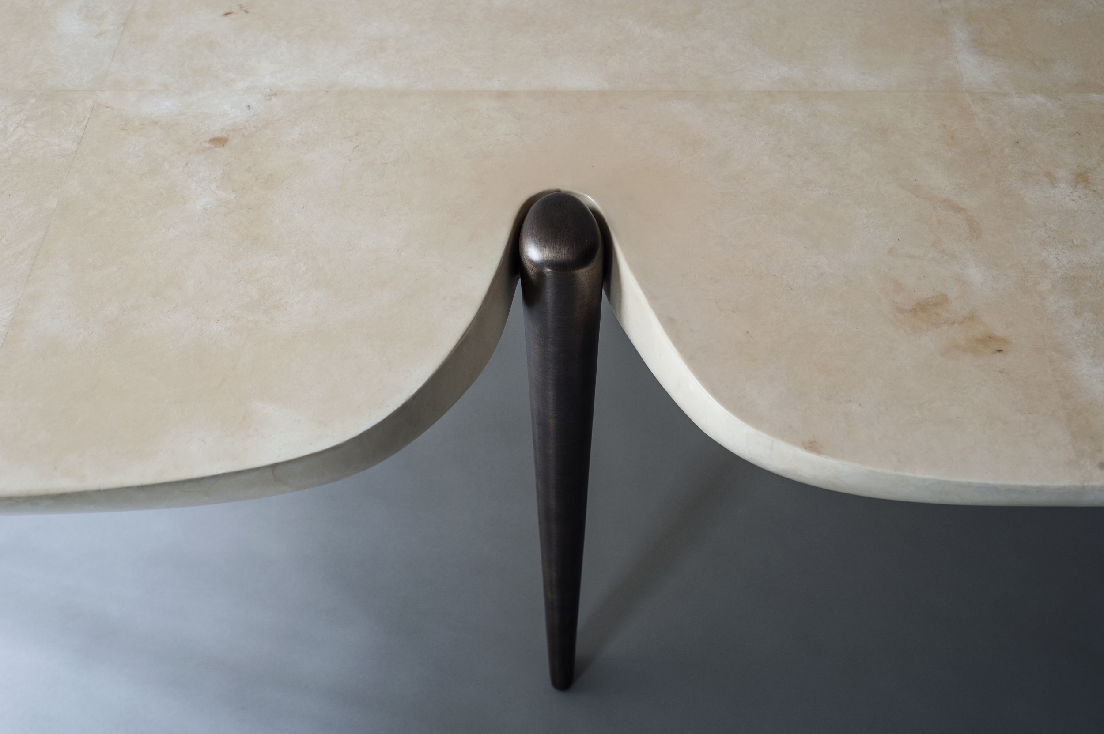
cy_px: 367
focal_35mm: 50
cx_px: 552
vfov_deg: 27.0
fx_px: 1532
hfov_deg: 39.6
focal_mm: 50
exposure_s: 1/13
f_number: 8
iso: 200
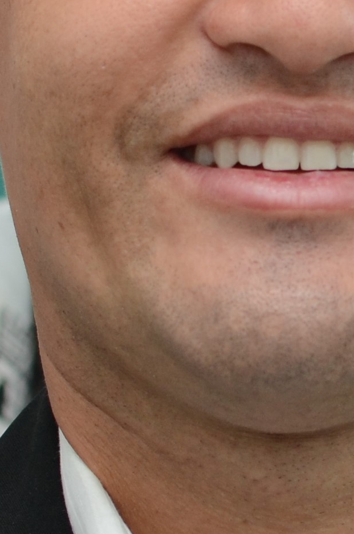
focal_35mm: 183
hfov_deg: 7.5
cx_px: 271
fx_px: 2706
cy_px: 270
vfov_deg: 11.3
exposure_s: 1/160
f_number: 3.2
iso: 320
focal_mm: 35
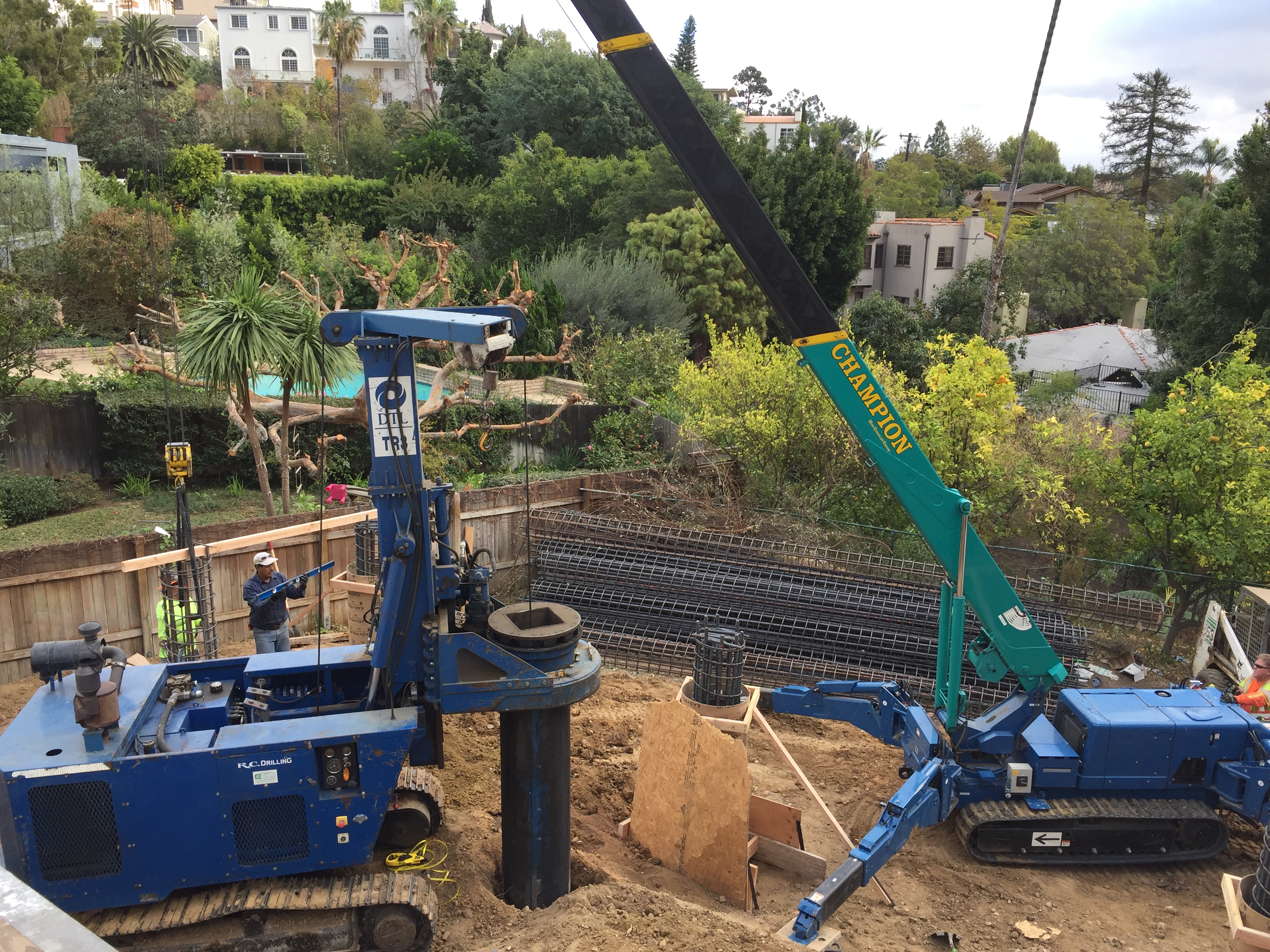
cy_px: 476
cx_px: 635
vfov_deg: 48.2
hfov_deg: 61.7
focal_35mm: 29
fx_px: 1064
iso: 32
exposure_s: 1/329
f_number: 2.2
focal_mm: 4.15
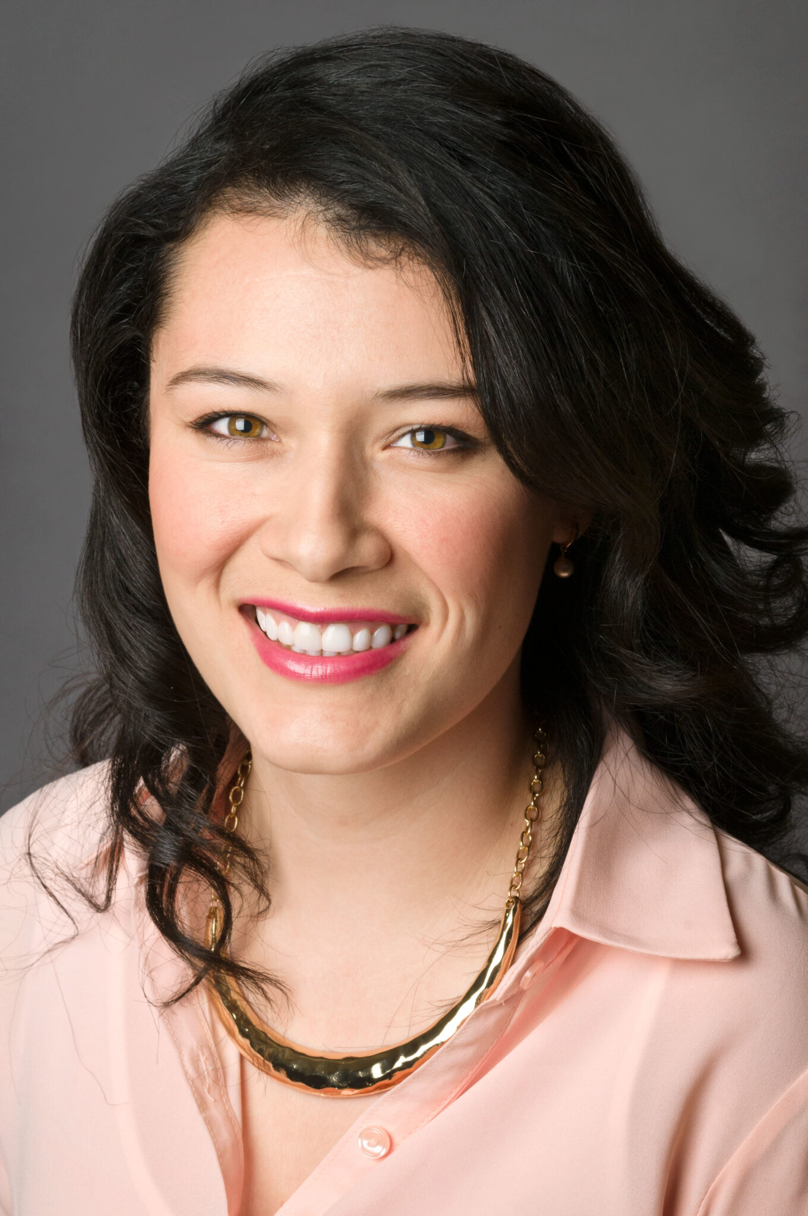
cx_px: 404
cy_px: 608
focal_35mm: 128
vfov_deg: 16.1
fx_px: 4304
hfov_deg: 10.7
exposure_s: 1/125
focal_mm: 85
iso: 400
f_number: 13
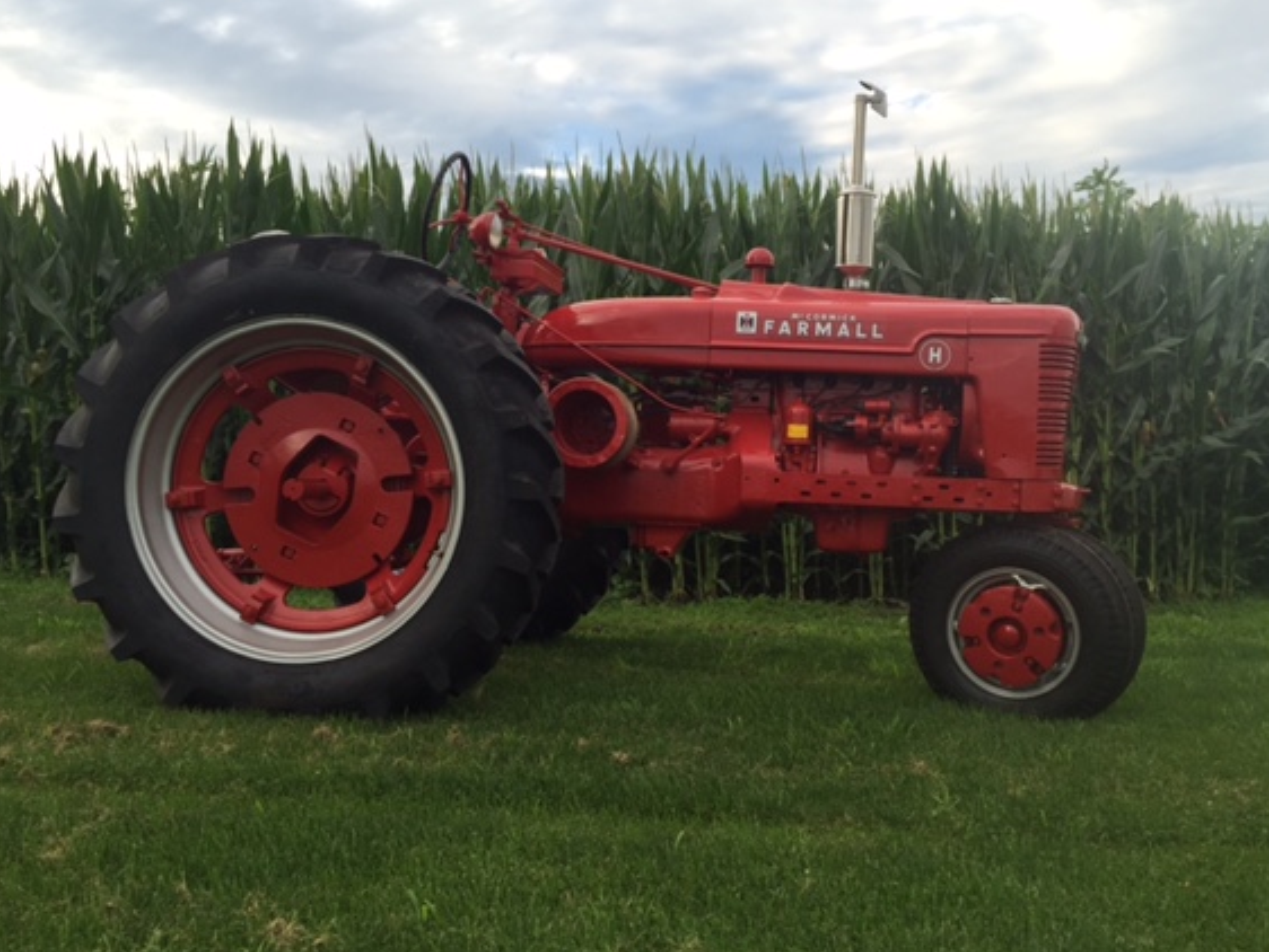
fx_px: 1210
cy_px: 503
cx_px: 675
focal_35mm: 33
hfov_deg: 55.3
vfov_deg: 43.0
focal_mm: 4.15
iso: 32
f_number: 2.2
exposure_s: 1/241
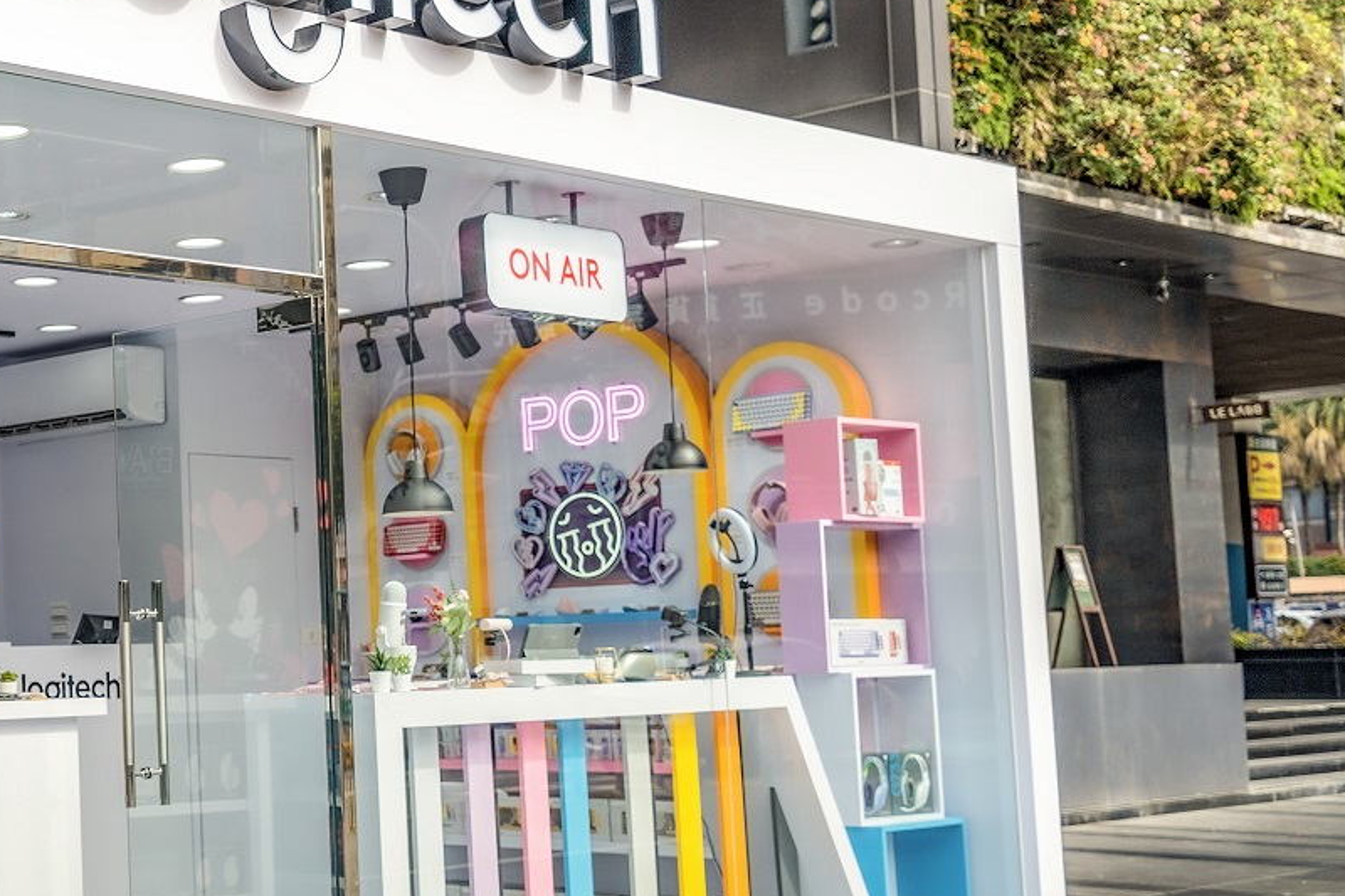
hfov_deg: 29.1
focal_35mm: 63
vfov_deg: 21.6
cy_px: 486
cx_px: -98
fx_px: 2353
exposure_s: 1/1250
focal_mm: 28
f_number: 3.5
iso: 125
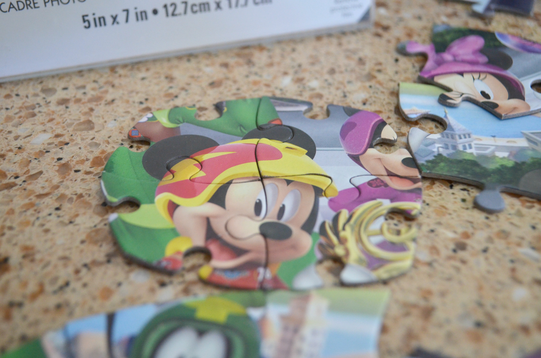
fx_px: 720
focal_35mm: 48
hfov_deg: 41.2
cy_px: 179
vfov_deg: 28.0
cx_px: 270
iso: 1250
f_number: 4.8
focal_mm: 32
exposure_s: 1/30
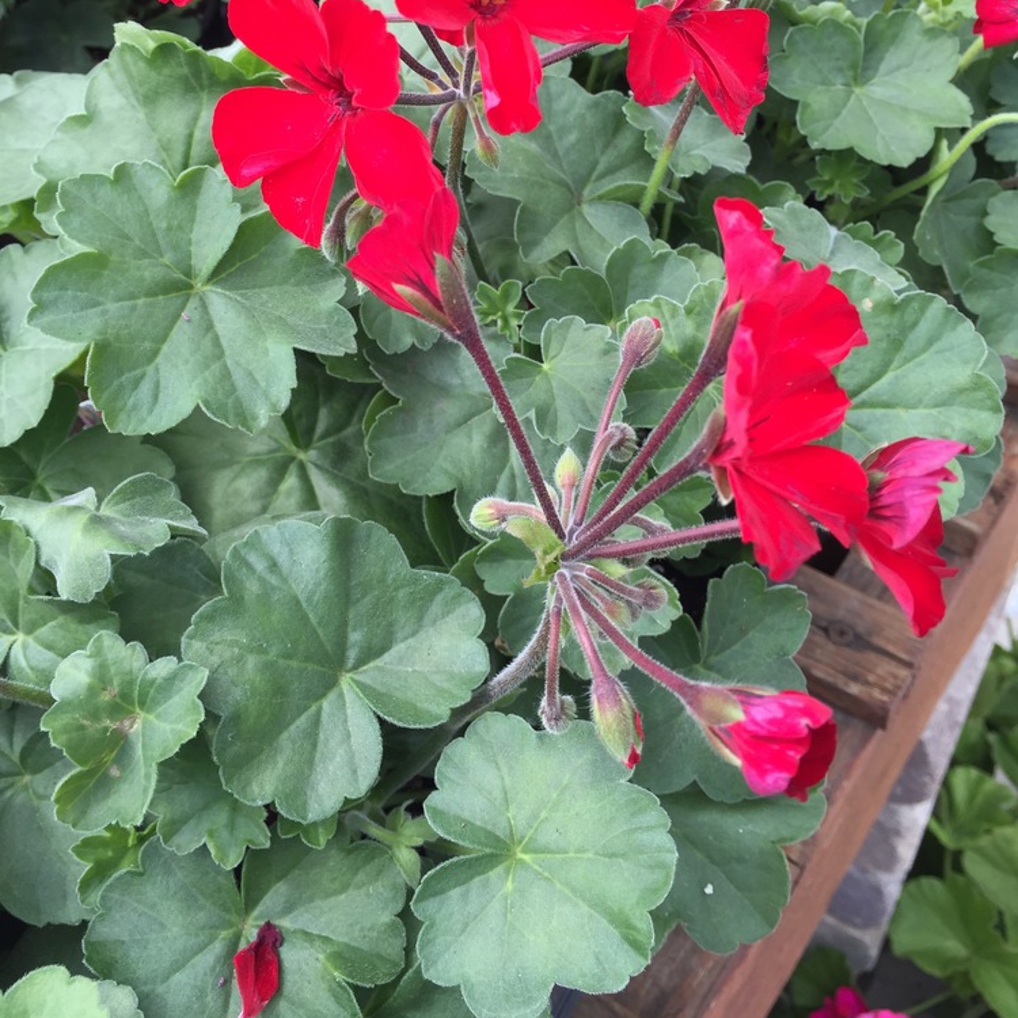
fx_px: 1165
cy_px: 337
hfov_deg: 47.2
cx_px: 501
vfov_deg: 46.5
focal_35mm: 35
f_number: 2.2
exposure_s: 1/494
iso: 32
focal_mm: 4.15
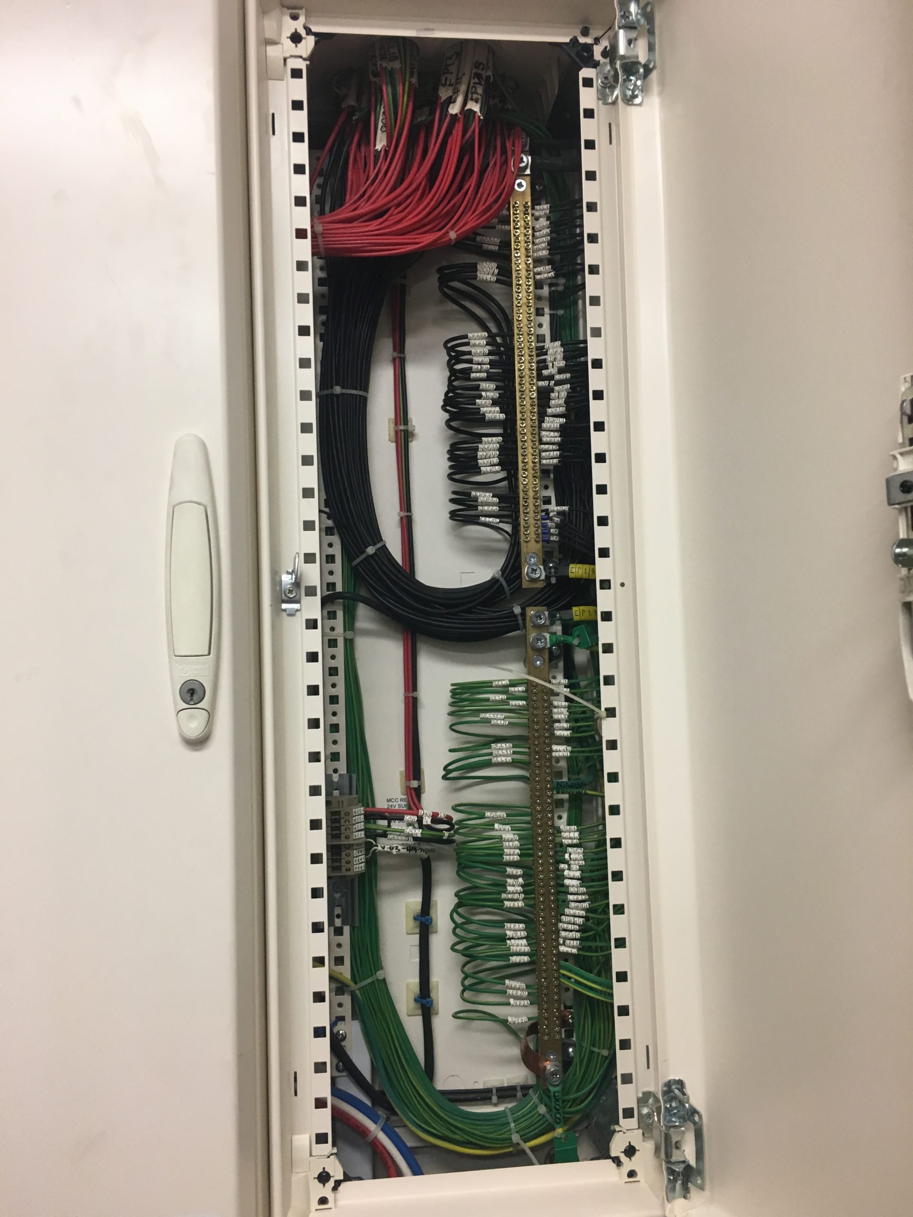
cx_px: 456
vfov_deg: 61.7
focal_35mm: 29
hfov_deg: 48.2
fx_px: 1020
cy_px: 608
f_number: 2.2
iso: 50
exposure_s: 1/33
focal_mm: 4.15
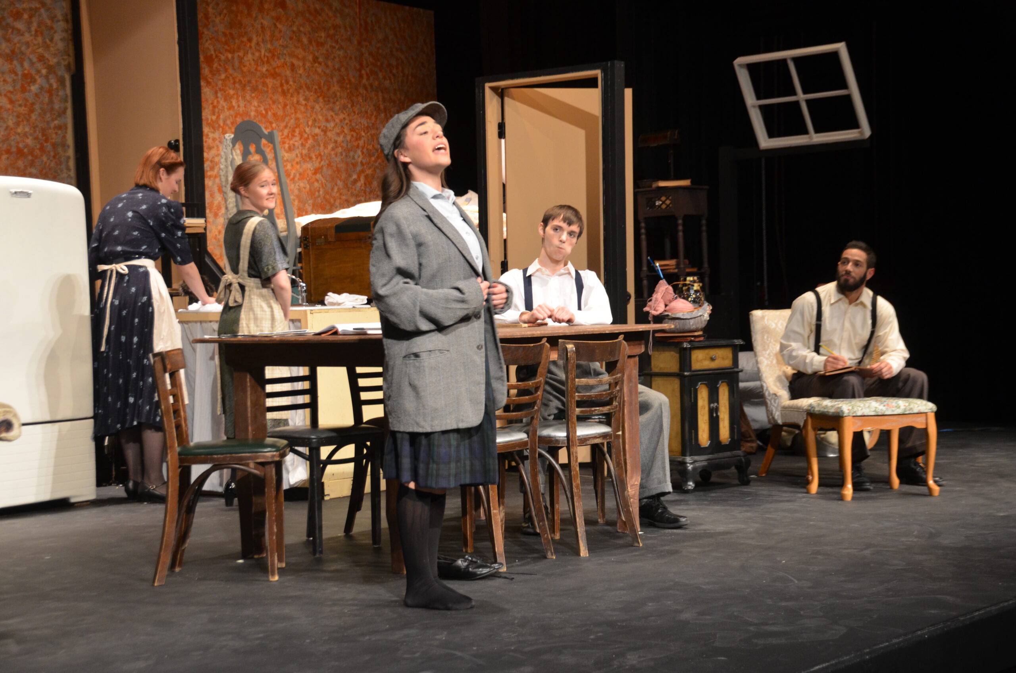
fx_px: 1774
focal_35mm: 63
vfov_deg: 21.5
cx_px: 508
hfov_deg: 32.0
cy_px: 336
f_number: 4.8
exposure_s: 1/50
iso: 800
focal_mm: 42
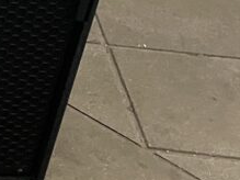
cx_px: -378
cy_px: 34
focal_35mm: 157
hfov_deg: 10.4
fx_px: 1088
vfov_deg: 9.4
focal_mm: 5.1
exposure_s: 1/25
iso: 800
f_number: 1.6
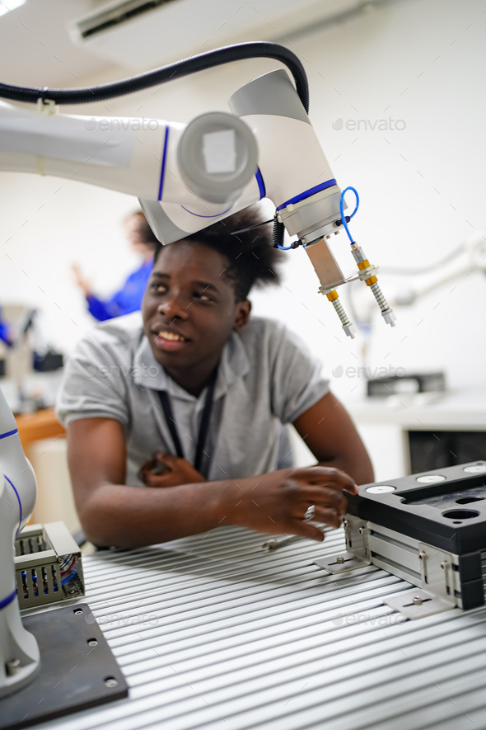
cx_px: 243
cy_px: 365
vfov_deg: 54.4
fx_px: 709
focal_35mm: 35
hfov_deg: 37.9
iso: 100
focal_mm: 35
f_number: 1.4
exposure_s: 1/60
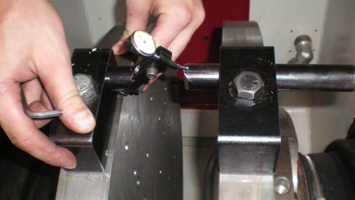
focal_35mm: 45
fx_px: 424
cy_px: 129
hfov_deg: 45.4
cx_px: 190
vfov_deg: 26.4
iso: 400
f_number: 4.6
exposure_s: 1/60
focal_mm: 6.3
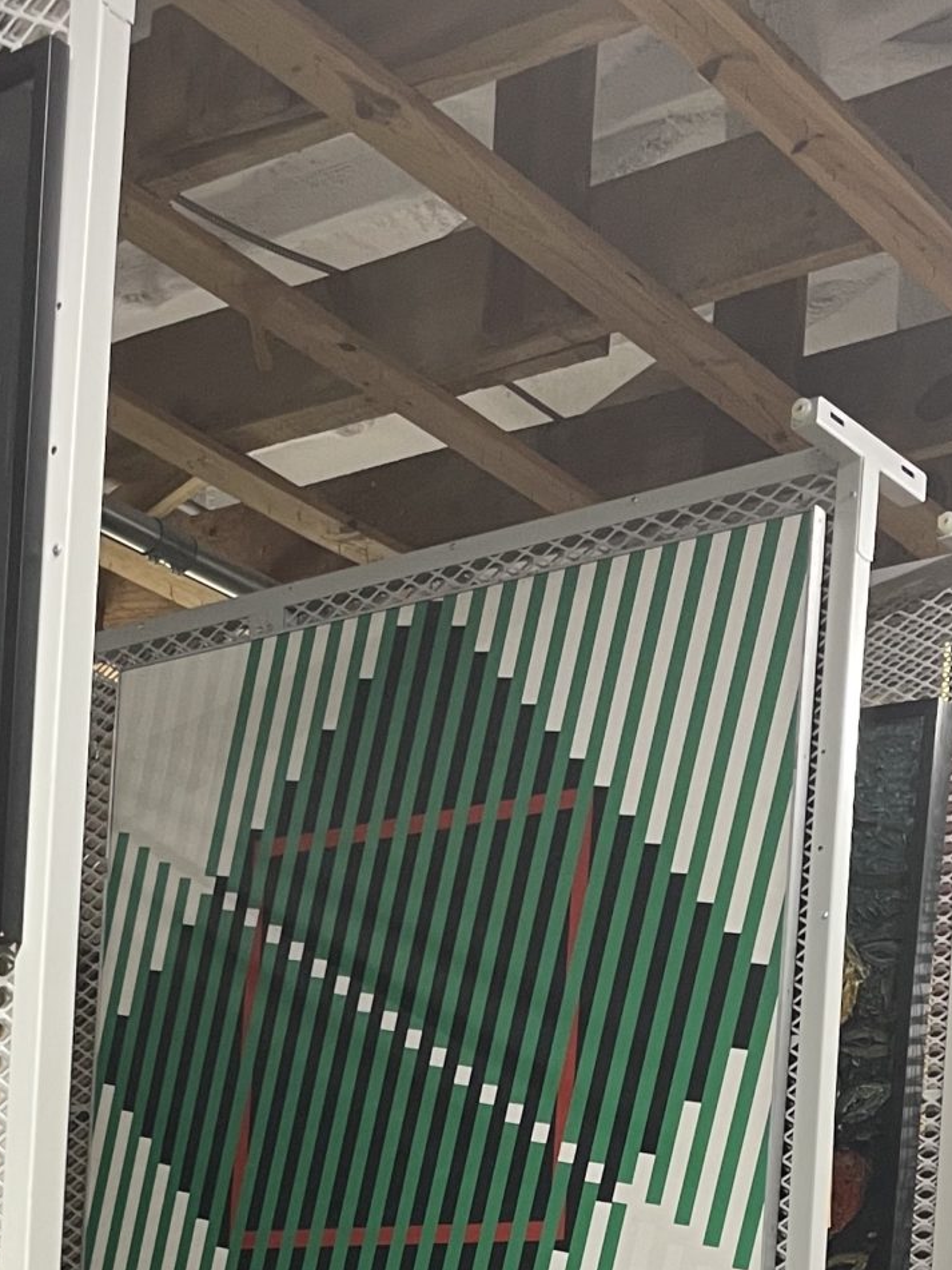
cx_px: 304
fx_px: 2567
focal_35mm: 70
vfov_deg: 25.1
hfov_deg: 20.9
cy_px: 1506
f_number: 1.6
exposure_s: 1/63
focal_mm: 4.2
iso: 125
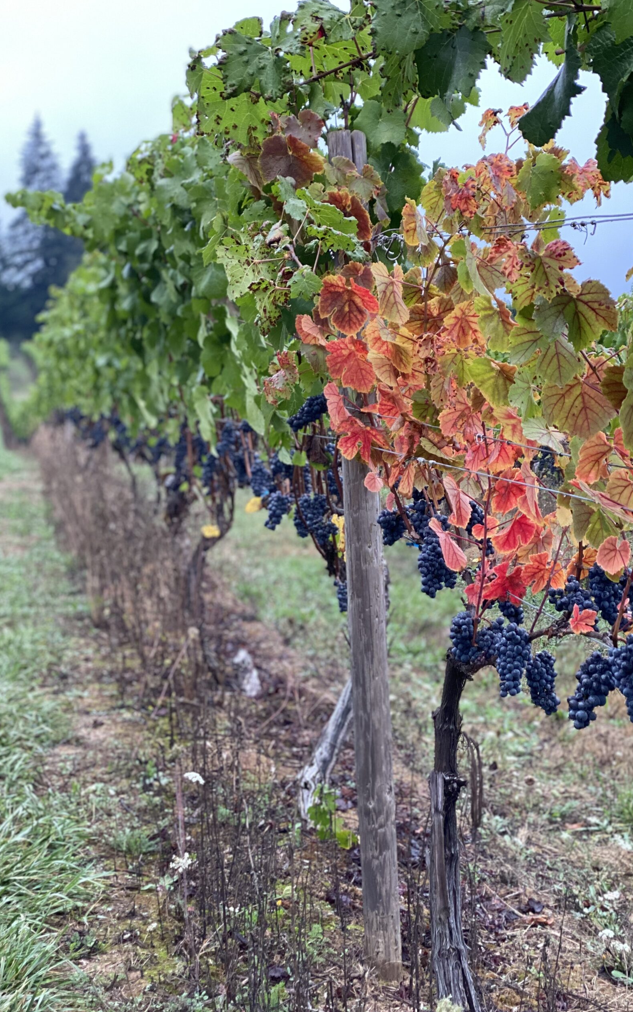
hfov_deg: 23.1
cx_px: 327
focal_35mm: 56
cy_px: 510
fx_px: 1546
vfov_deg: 36.3
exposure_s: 1/122
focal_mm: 6
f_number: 2
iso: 160
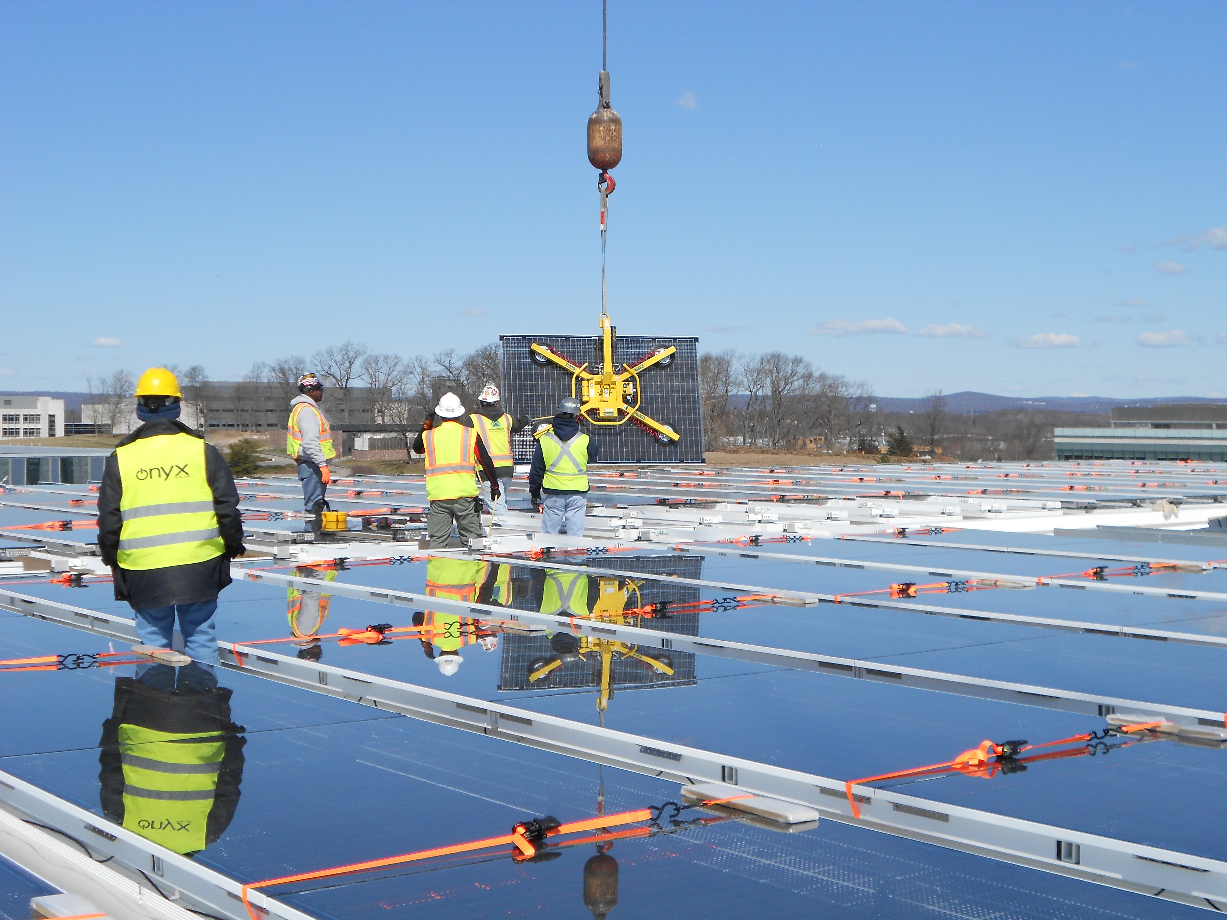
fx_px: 3048
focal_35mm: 86
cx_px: 614
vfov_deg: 17.2
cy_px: 460
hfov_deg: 22.8
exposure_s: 1/800
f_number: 6.3
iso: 80
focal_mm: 15.4
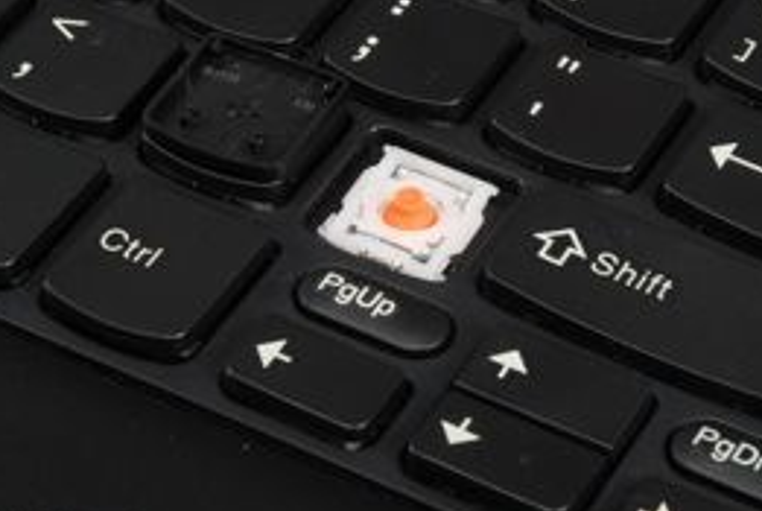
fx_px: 4262
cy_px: 200
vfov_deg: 6.9
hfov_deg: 10.2
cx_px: 432
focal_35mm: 201
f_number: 22
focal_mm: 70
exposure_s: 1/125
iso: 200
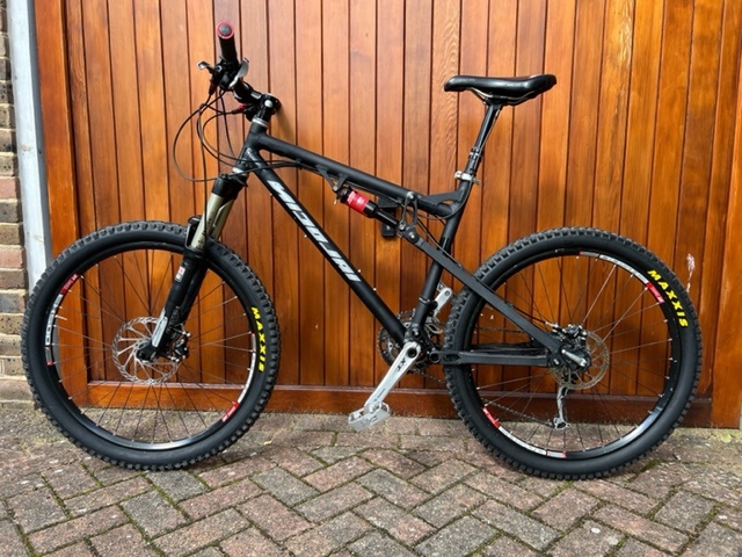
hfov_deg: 67.3
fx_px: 557
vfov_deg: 53.1
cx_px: 371
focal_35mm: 26
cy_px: 278
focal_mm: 5.7
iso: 50
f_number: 1.5
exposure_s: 1/478
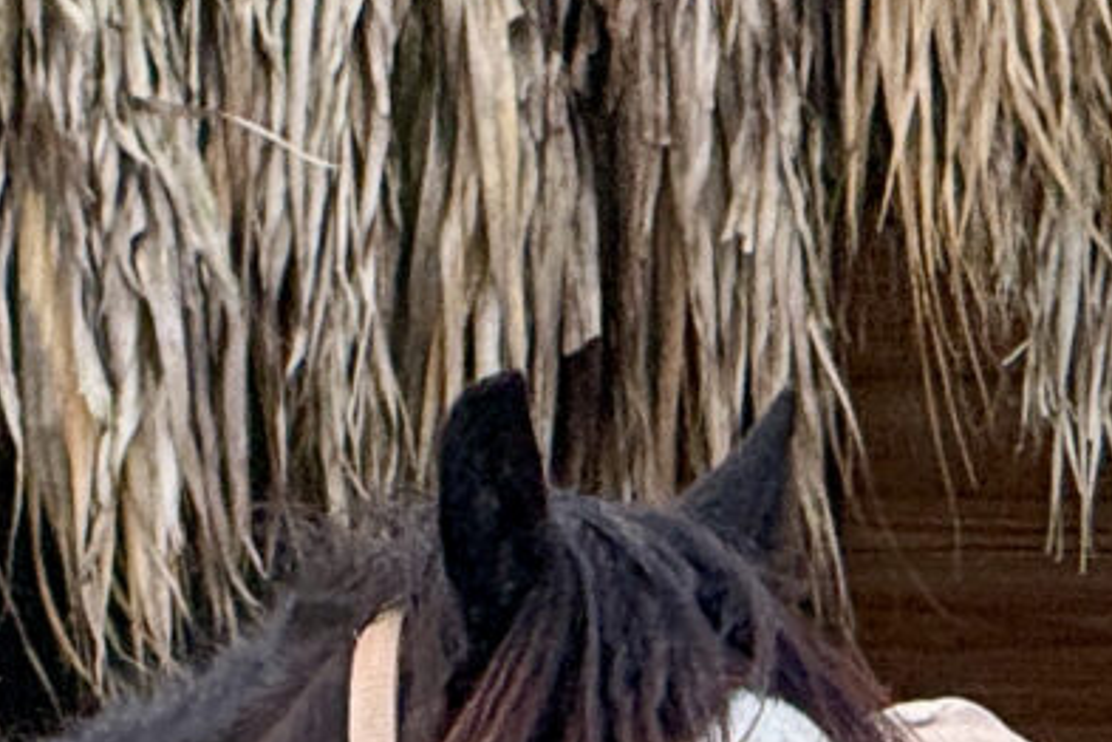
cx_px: -688
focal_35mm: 650
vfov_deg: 2.1
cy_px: 2158
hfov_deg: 3.2
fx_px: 20076
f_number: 2.8
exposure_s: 1/649
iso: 64
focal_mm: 15.66
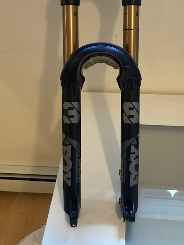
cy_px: 71
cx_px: 105
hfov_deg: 35.1
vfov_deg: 44.7
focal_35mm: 41
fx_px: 290
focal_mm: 3.99
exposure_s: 1/40
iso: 250
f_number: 1.8
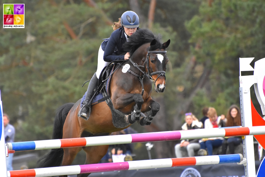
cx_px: 132
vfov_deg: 3.1
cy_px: 88
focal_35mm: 450
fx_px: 3312
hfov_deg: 4.6
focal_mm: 300
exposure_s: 1/6000
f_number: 5.6
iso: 3600
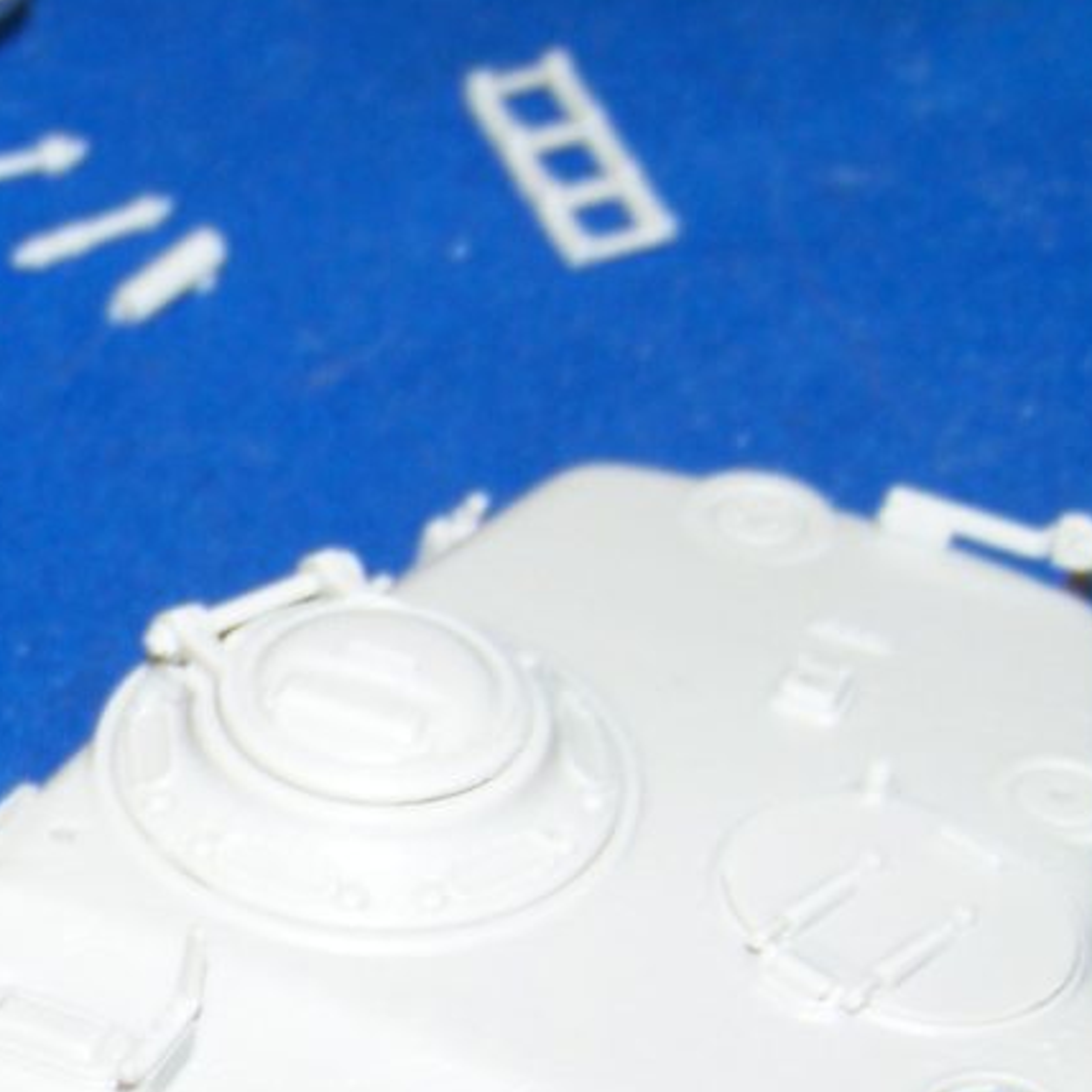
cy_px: 1018
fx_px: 4247
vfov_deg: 14.5
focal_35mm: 119
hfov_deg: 13.9
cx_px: -467
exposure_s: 1/30
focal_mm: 5.85
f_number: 2.8
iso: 70
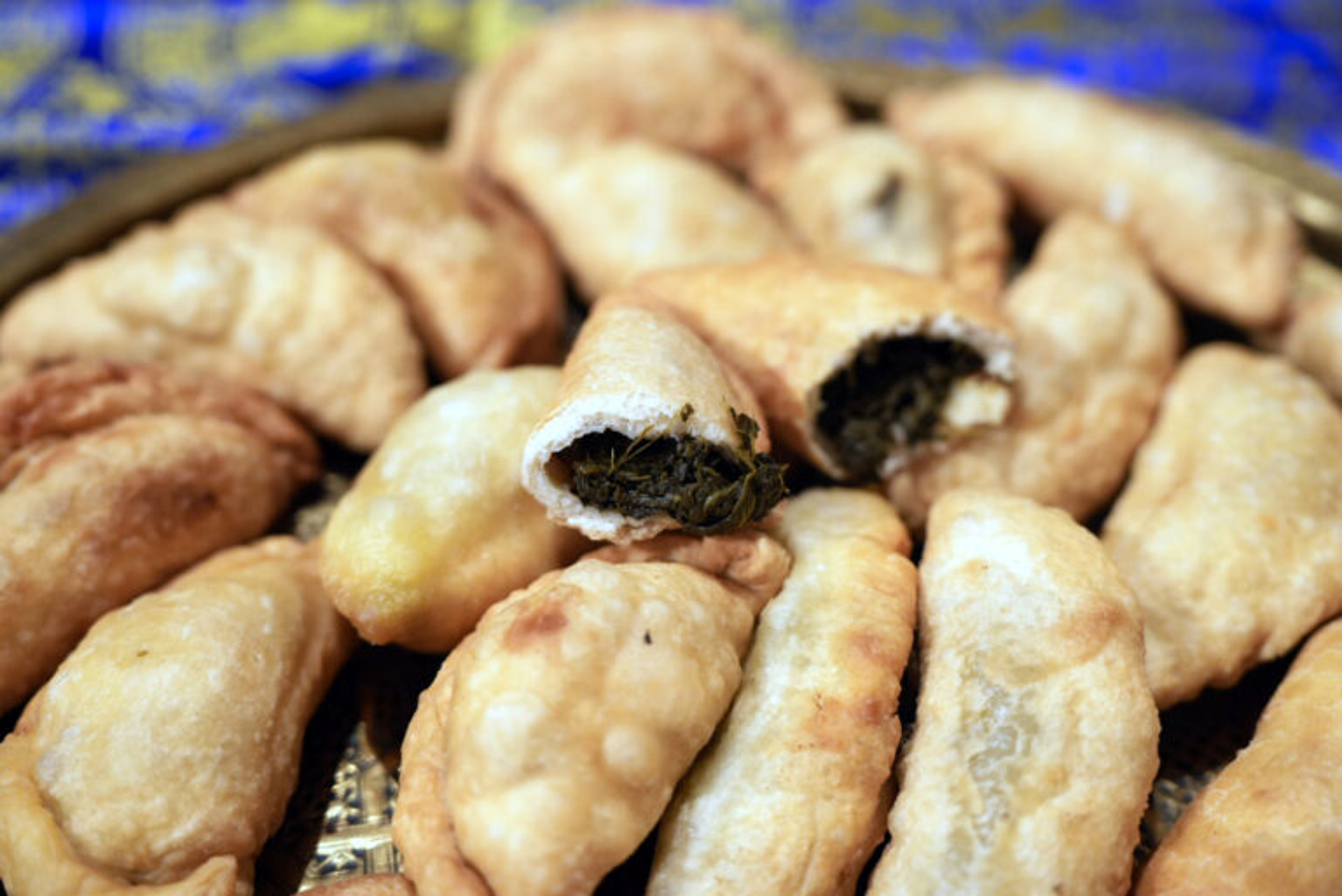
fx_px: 1492
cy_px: 448
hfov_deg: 48.4
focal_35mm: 40
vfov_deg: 33.4
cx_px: 671
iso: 1000
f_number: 2.8
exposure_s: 1/40
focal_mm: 40
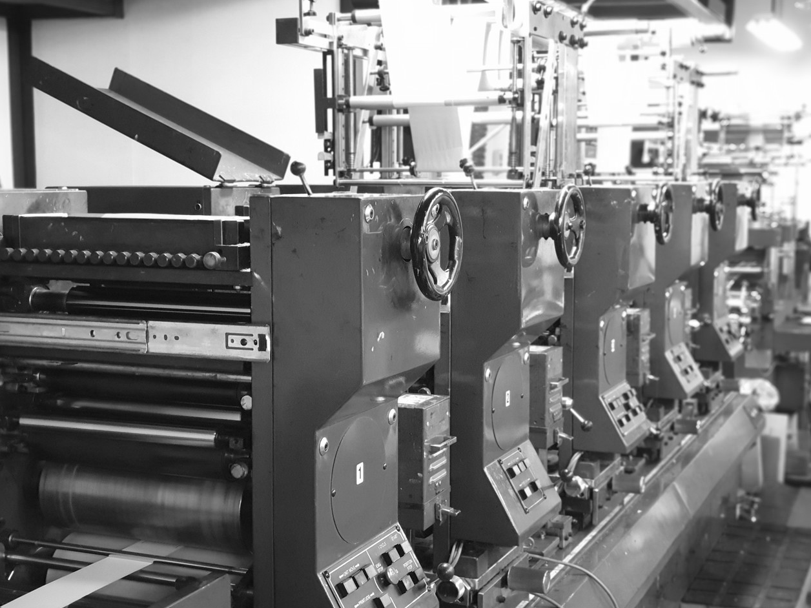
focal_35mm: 53
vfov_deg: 27.5
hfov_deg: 36.2
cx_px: 407
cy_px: 301
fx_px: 1242
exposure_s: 1/24
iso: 500
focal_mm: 6
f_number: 2.4
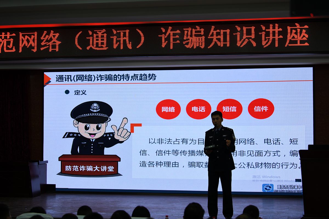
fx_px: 640
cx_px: 164
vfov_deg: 19.5
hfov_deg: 28.8
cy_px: 110
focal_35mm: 70
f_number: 2.8
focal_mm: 70
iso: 200
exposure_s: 1/60
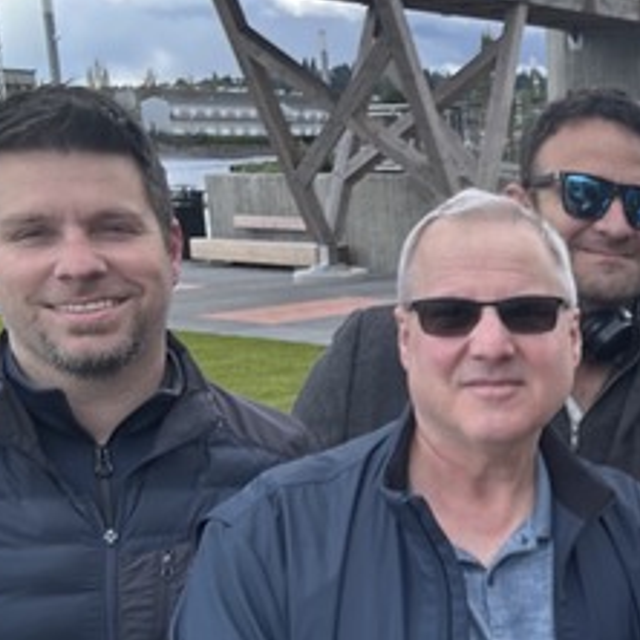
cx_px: 761
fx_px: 1130
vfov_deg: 31.5
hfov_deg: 27.9
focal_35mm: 54
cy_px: 405
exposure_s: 1/389
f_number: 1.9
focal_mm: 2.69
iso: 25
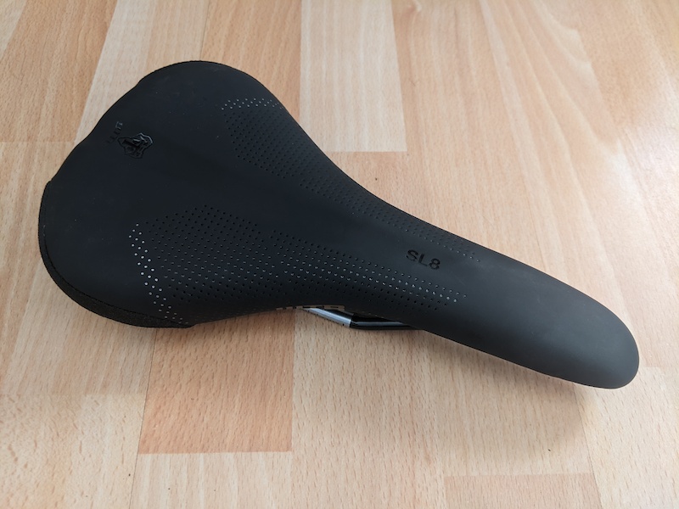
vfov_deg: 51.4
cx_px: 340
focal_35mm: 27
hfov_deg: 65.3
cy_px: 254
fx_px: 530
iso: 76
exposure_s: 1/25
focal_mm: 4.44
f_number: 1.8
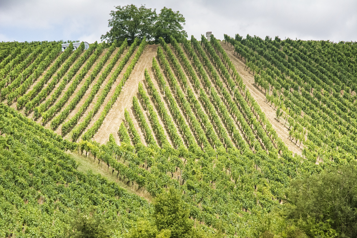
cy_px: 119
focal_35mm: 128
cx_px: 178
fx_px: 1264
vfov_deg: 10.8
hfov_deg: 16.1
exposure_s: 1/4000
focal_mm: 85
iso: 4000
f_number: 8
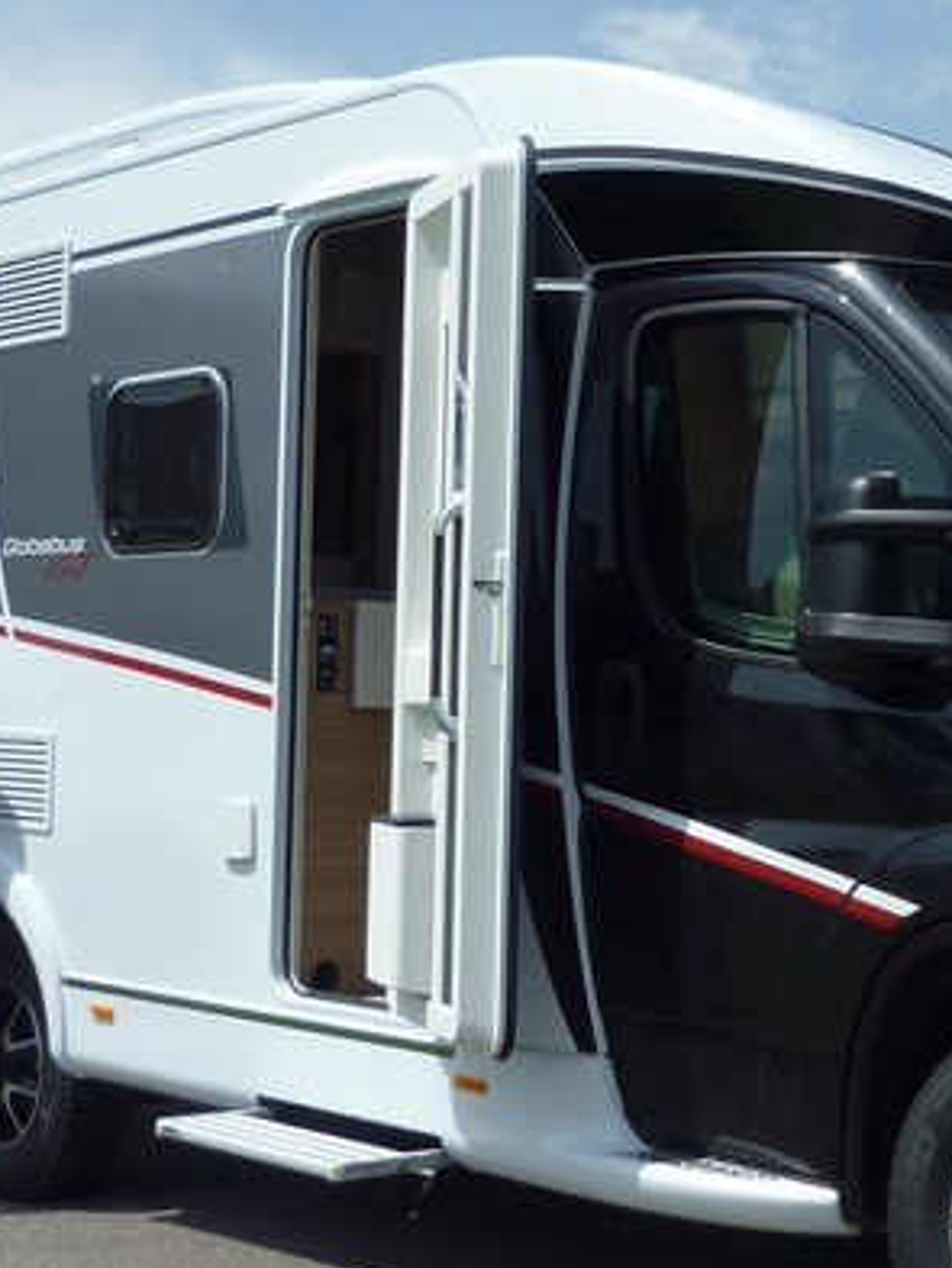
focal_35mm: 59
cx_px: 836
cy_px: 652
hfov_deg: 24.2
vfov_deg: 32.7
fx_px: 2162
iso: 80
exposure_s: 1/800
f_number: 4
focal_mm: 4.4
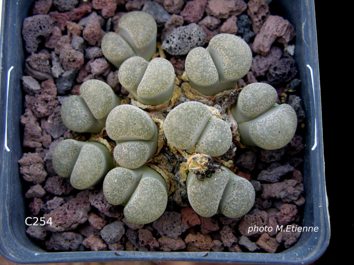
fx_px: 798
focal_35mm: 78
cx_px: 177
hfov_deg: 25.0
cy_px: 132
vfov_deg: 18.9
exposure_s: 1/7.7
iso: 50
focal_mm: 19.9
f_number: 3.4
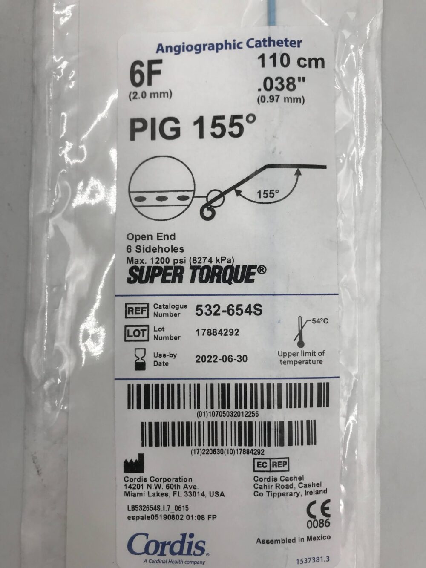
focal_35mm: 28
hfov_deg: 49.8
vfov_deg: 63.4
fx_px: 459
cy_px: 284
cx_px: 213
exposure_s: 1/253
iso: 20
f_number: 1.8
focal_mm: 3.99
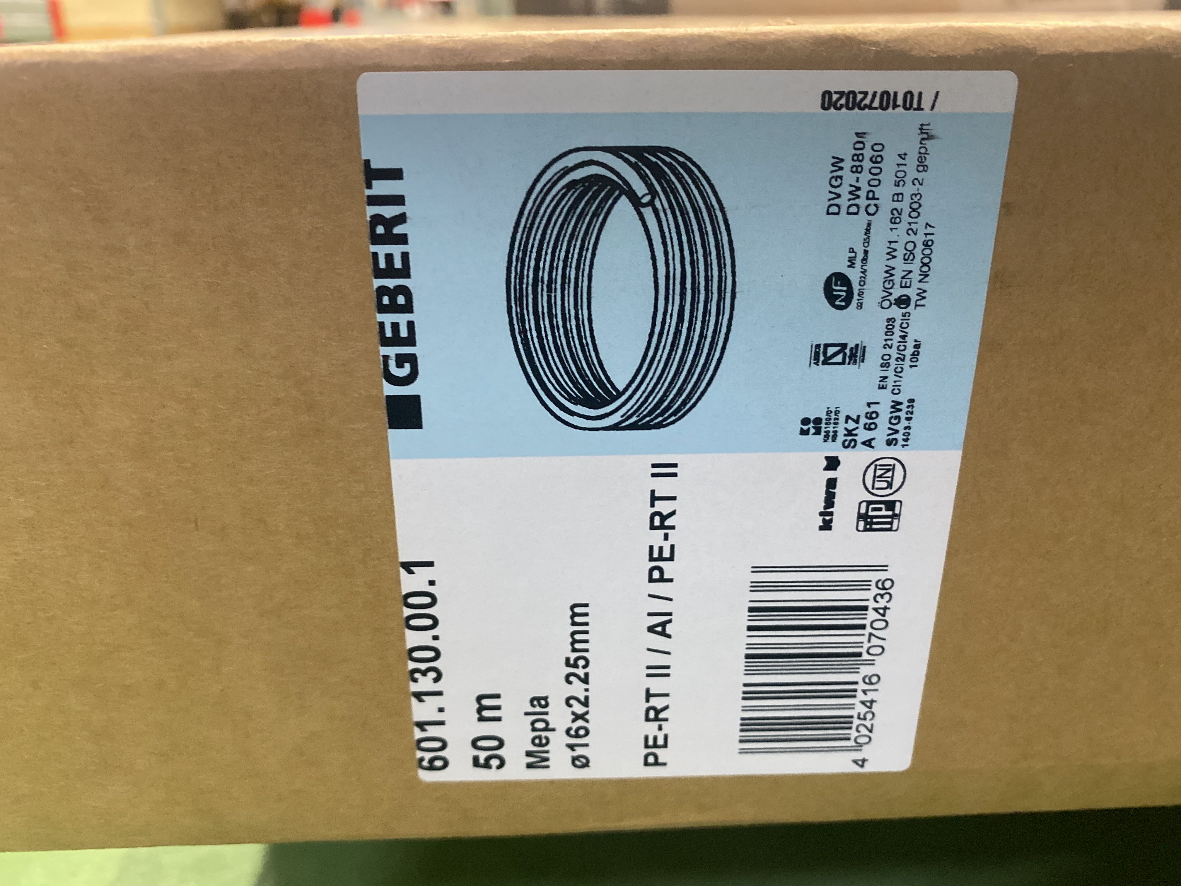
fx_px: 887
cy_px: 443
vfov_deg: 53.1
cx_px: 590
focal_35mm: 26
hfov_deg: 67.3
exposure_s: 1/60
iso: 400
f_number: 1.8
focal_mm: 4.25
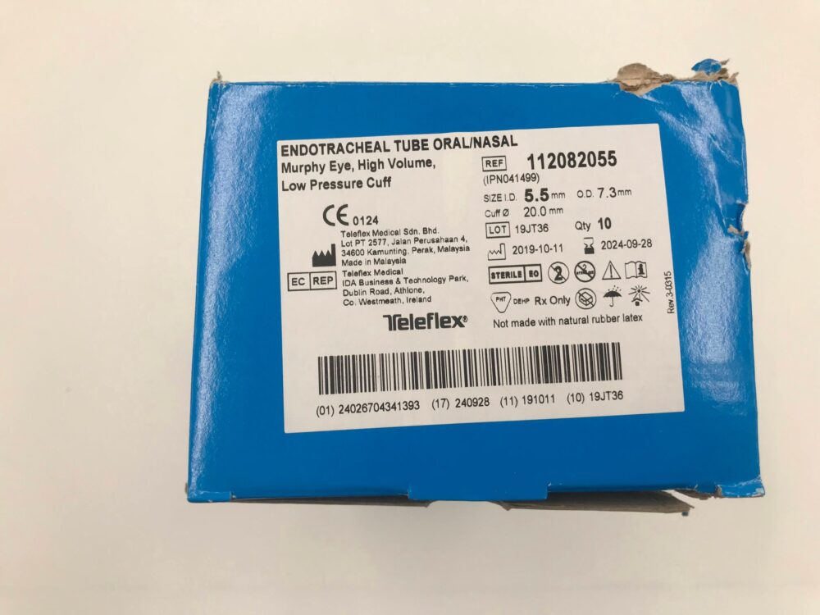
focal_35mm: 28
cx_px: 410
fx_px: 663
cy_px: 308
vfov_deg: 49.7
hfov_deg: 63.4
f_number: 1.8
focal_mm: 3.99
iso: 20
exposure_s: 1/120
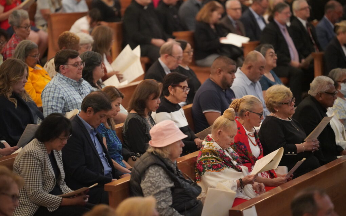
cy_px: 102
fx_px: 1933
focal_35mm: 205
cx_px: 174
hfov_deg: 10.2
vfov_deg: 6.4
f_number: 2.8
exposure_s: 1/200
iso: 10000
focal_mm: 200
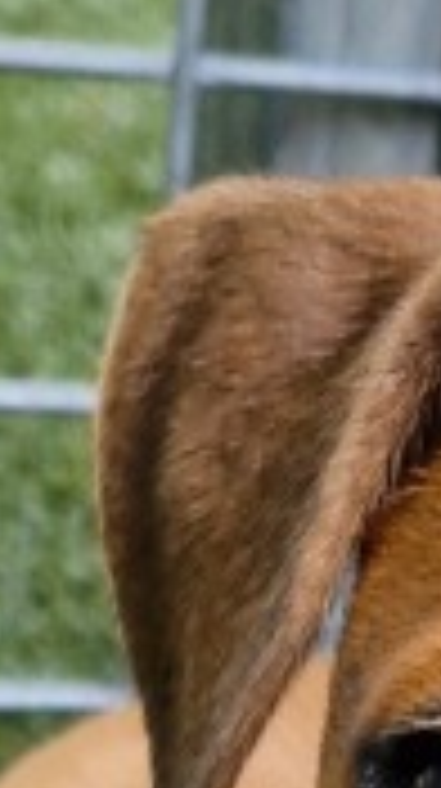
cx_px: 760
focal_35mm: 172
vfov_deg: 10.4
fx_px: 3588
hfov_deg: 6.9
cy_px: 2013
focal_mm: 5.54
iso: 50
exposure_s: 1/180
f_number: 1.8
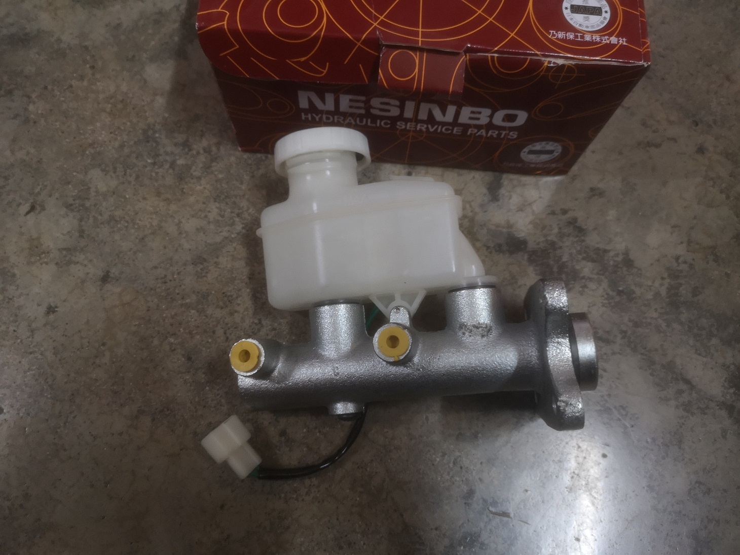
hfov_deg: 65.3
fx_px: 577
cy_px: 278
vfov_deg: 51.4
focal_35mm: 27
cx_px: 370
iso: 400
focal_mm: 3.95
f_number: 1.8
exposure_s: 1/24
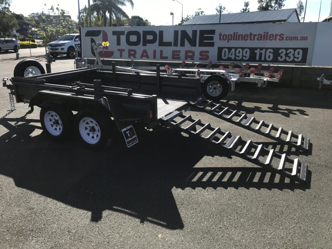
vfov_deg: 49.7
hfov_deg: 63.4
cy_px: 124
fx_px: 269
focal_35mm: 28
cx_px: 166
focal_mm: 3.99
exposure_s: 1/1312
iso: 20
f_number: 1.8
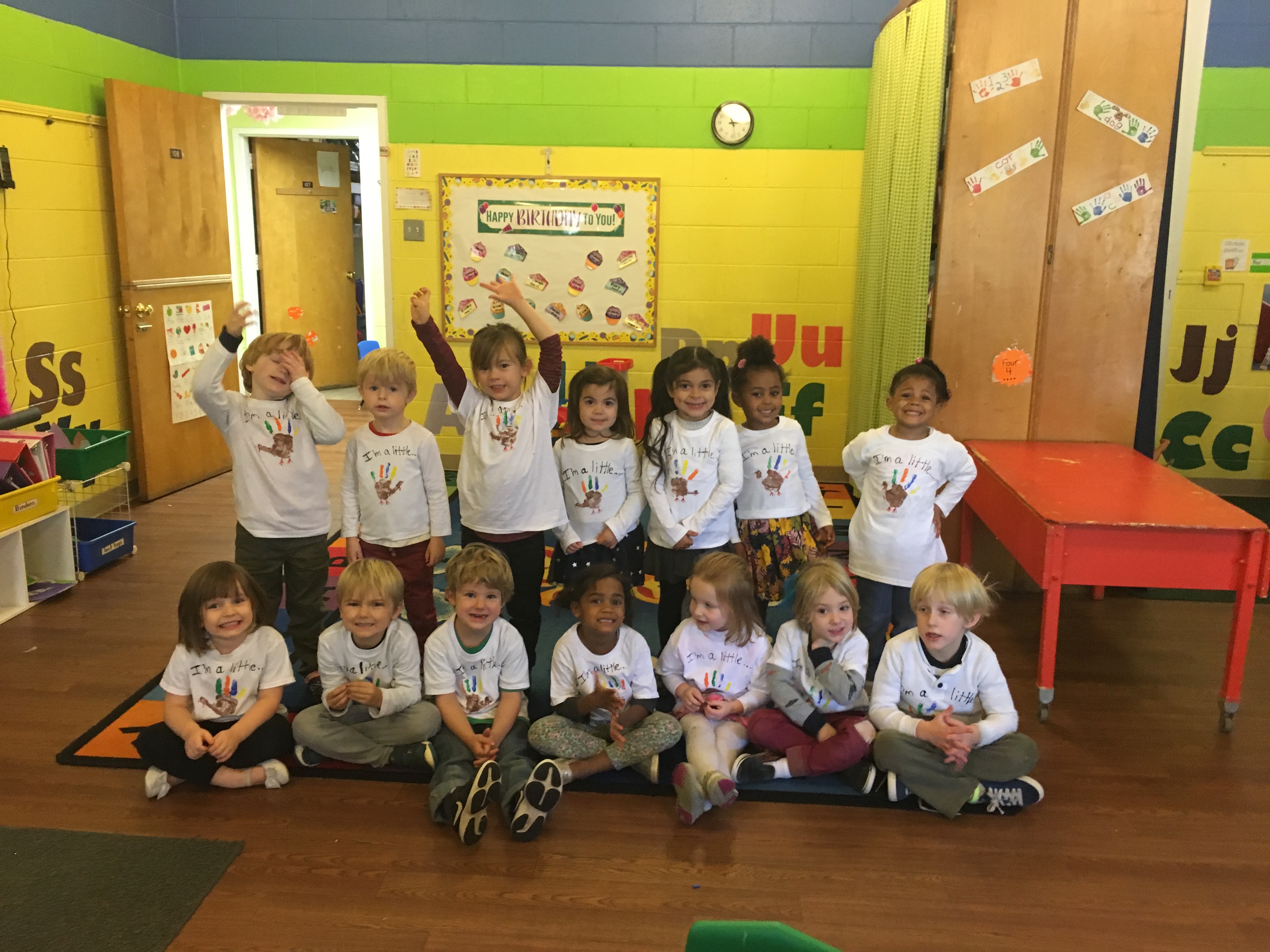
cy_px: 476
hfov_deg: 61.7
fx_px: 1064
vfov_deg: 48.2
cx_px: 635
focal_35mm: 29
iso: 200
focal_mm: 4.15
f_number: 2.2
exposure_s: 1/24
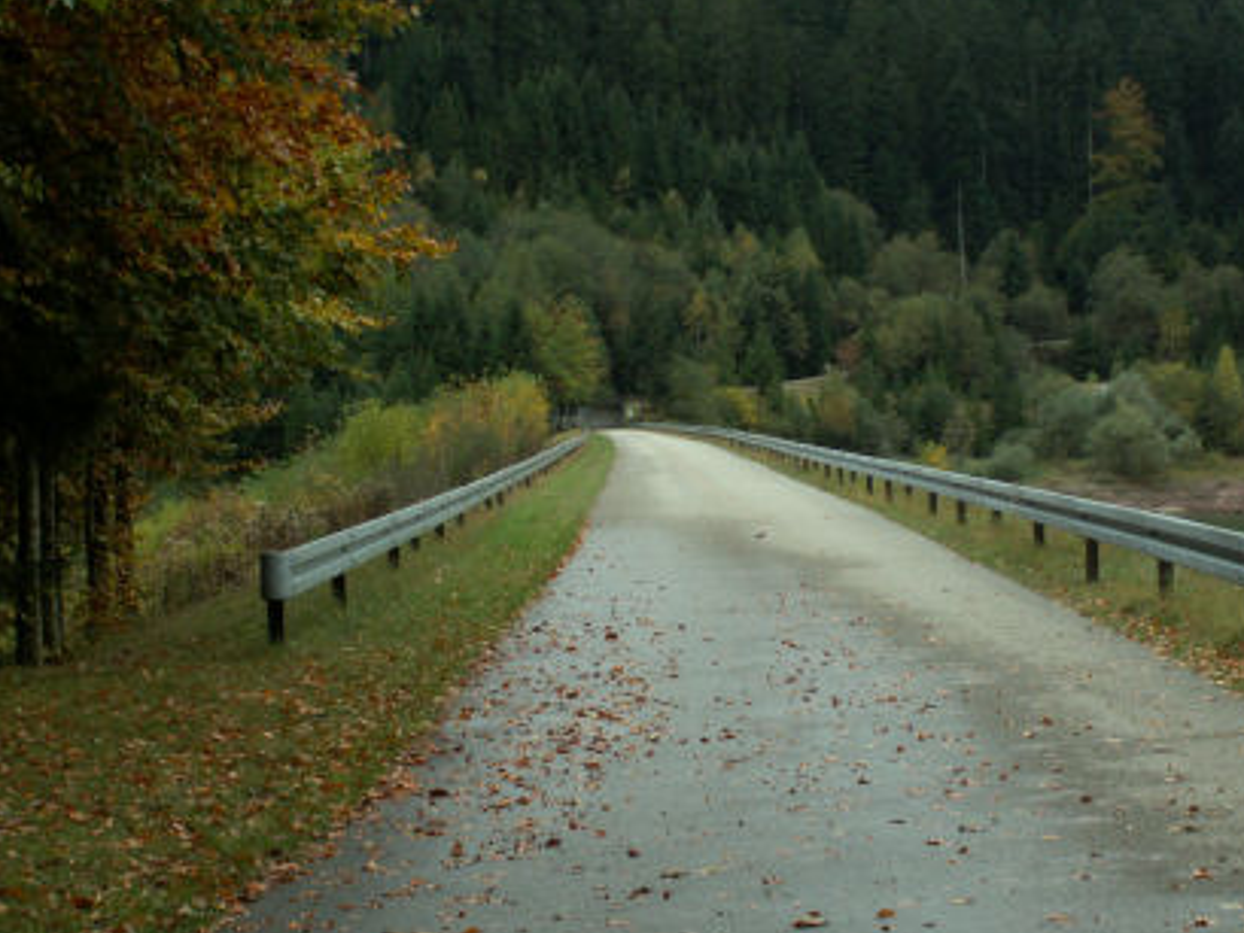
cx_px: 739
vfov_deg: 17.4
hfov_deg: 23.0
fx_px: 3056
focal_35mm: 85
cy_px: 523
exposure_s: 1/125
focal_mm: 9.65
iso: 50
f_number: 3.2
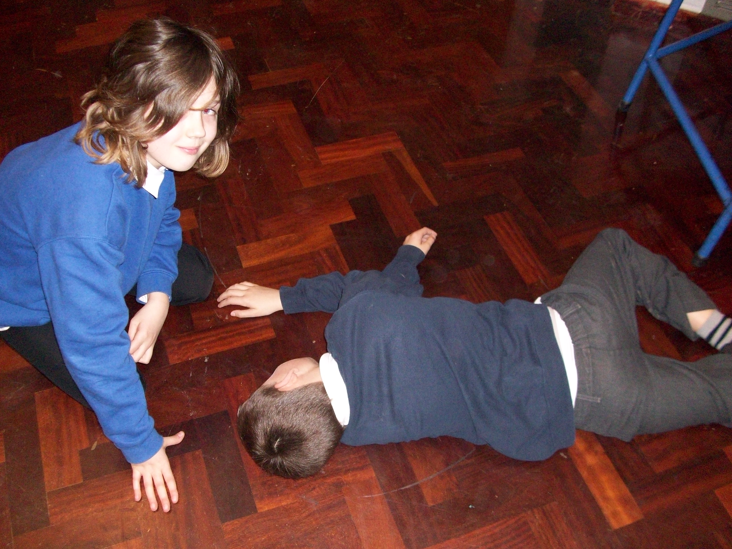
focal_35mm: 34
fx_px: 719
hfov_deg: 54.0
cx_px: 366
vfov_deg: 41.8
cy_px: 274
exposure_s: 1/60
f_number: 2.8
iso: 200
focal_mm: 5.7
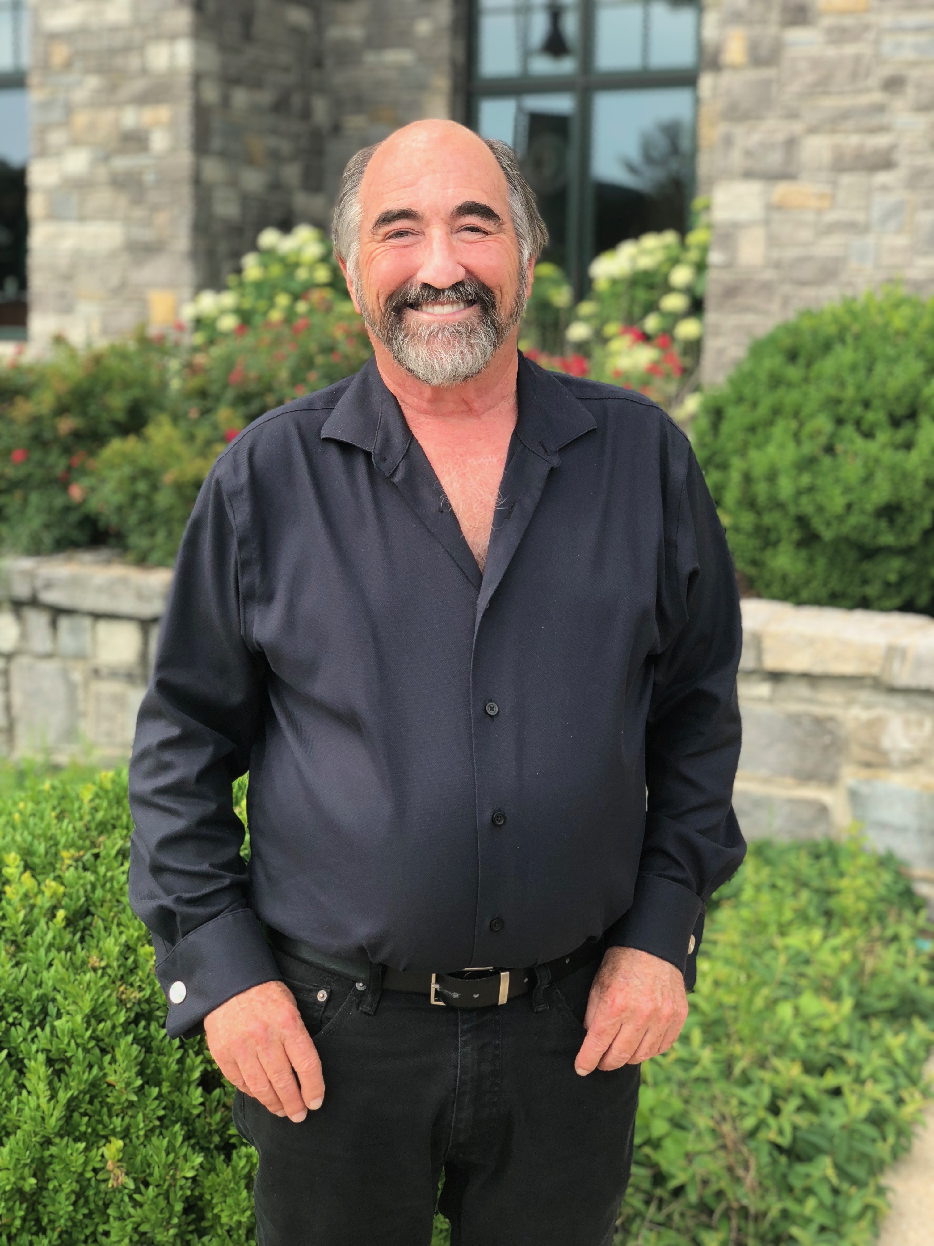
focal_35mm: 52
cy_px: 623
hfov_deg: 28.0
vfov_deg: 36.8
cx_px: 467
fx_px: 1871
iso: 16
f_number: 2.4
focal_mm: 6
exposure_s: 1/262
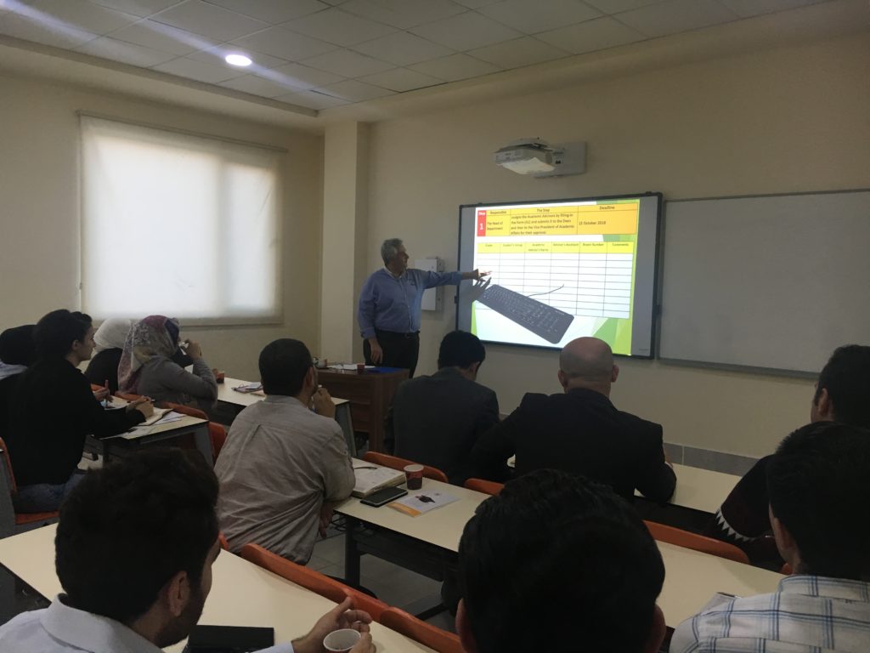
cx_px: 435
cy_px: 326
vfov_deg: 48.2
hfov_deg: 61.7
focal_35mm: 29
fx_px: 729
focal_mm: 4.15
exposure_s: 1/33
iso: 50
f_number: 2.2
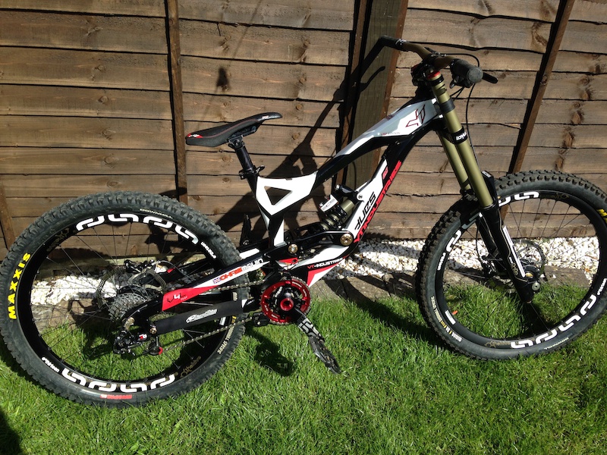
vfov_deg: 42.9
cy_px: 228
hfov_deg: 55.4
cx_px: 304
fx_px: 579
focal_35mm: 33
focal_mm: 4.12
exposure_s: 1/1153
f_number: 2.4
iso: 50
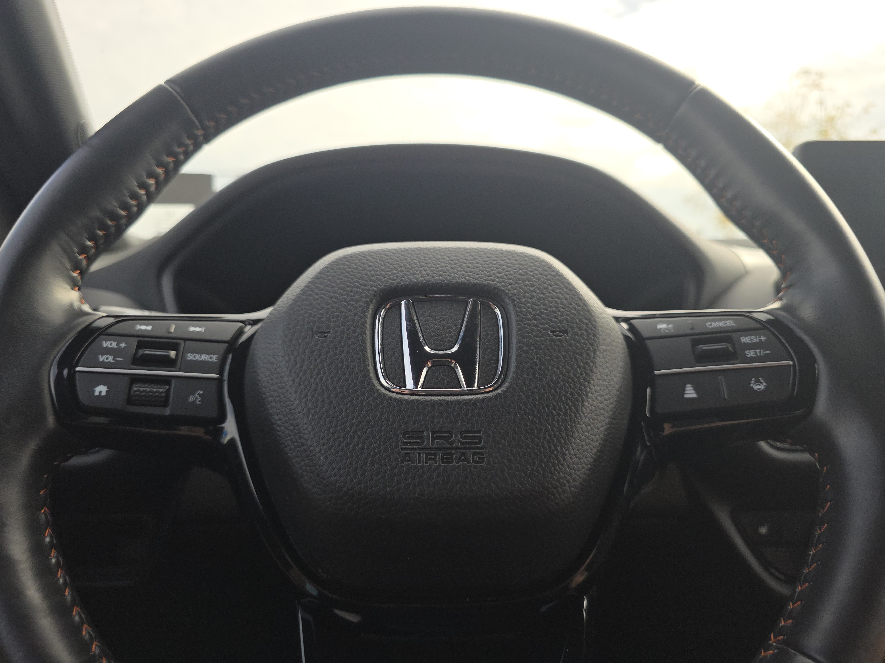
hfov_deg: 73.9
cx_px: 442
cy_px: 332
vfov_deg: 58.9
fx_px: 588
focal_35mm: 23
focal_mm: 6.3
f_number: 1.7
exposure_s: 1/2234
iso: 80
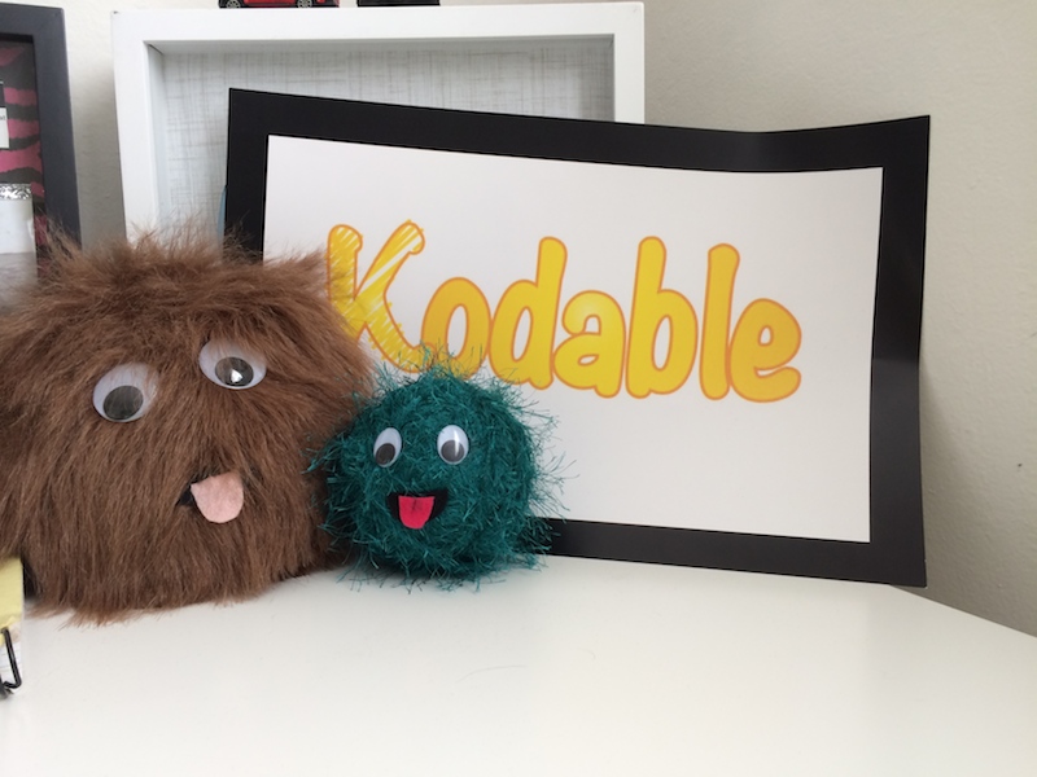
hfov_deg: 60.0
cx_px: 518
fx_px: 899
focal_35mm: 30
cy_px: 388
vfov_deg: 46.8
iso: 40
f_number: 2.2
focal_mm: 4.12
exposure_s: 1/40
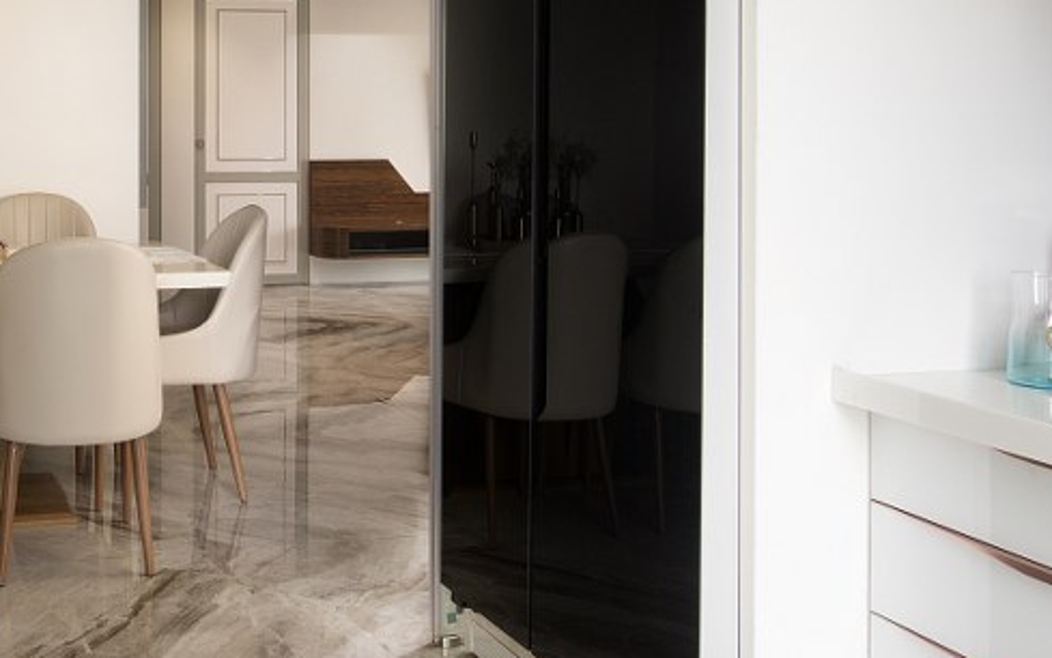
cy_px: 118
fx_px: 1606
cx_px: 151
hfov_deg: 34.7
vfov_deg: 22.8
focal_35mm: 56
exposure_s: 1/320
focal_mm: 21
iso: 400
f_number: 8
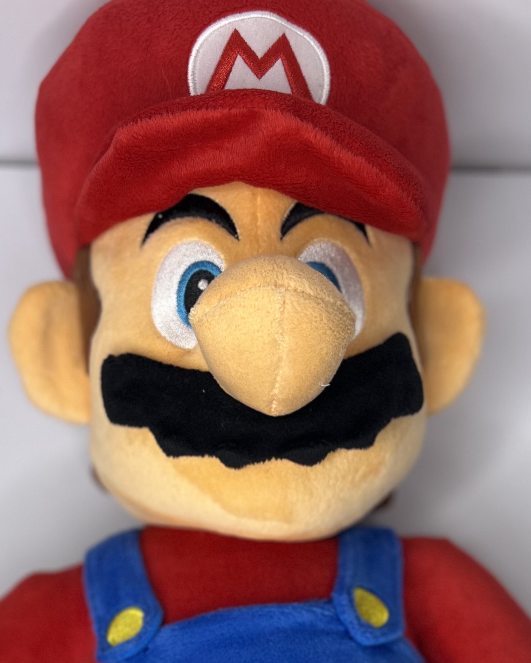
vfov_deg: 30.0
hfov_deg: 25.8
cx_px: 271
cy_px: 645
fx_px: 1159
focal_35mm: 59
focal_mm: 5.7
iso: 50
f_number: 1.5
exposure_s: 1/294
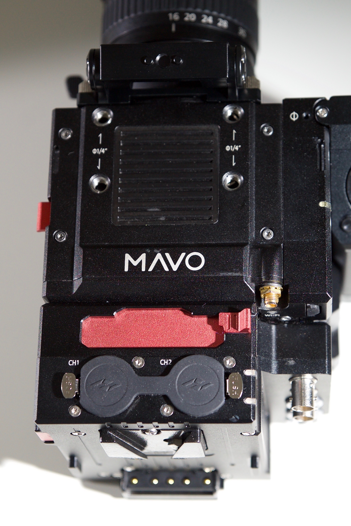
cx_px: 176
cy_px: 263
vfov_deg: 19.4
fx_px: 1534
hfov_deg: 13.1
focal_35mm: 105
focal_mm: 70
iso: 800
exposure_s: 1/250
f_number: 4
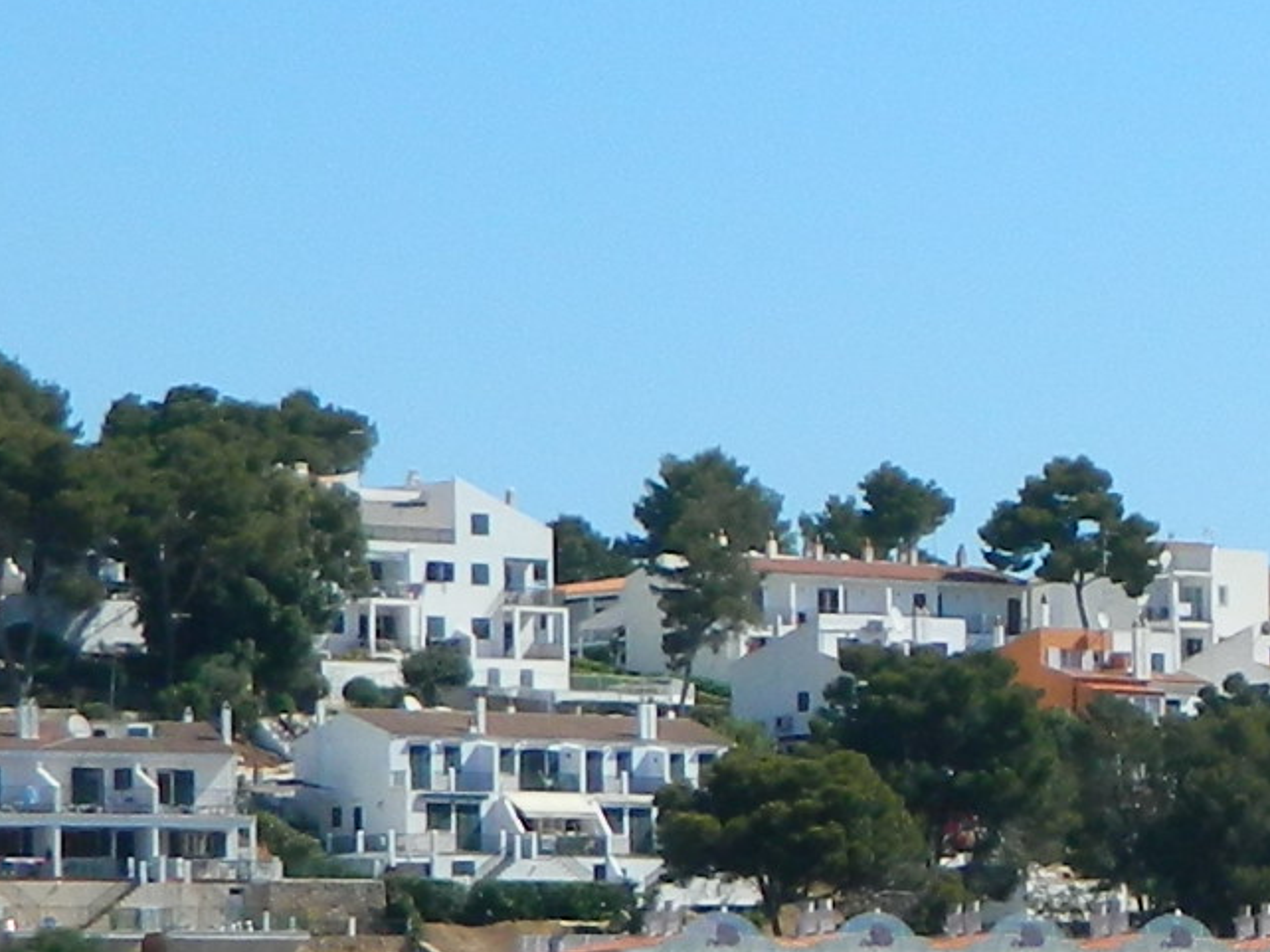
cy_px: 1324
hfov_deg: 7.8
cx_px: 2841
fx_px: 8765
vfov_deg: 6.2
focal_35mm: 239
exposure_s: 1/800
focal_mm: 8.4
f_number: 3.6
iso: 80
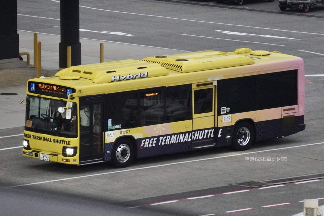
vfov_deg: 4.6
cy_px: 108
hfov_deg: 6.9
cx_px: 162
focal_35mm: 297
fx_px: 2673
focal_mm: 198
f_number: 6.3
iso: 6400
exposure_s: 1/200
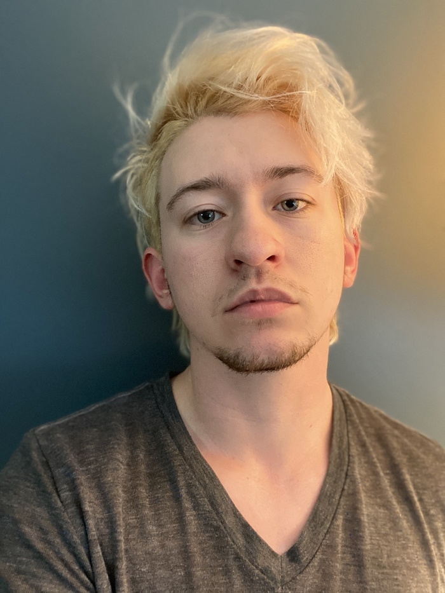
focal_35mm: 30
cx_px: 222
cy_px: 296
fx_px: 514
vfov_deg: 60.0
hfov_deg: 46.8
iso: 320
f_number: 2.2
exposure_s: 1/40
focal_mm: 2.71
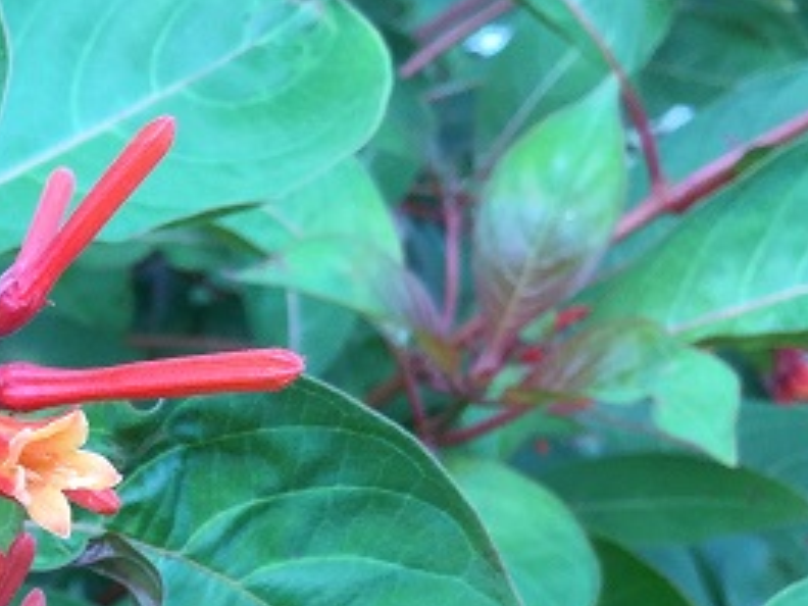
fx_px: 2241
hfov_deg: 18.2
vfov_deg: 15.2
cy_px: 557
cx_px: -407
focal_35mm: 96
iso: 25
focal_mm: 3.3
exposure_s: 1/60
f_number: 2.4
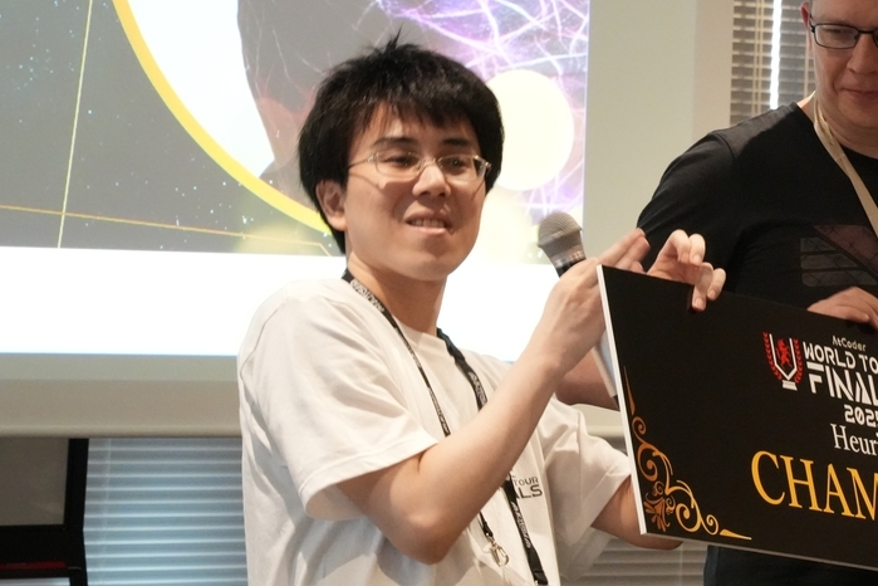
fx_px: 4560
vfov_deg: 7.3
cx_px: 729
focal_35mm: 187
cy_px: 248
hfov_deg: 11.0
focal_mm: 109
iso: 12800
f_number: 14
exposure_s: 1/40
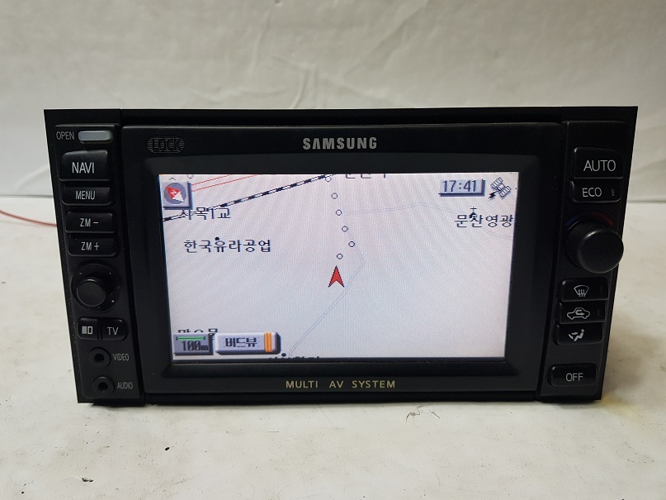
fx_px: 500
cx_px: 333
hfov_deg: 67.3
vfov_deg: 53.1
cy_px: 250
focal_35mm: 26
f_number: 1.7
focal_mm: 4.2
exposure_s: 1/60
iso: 80
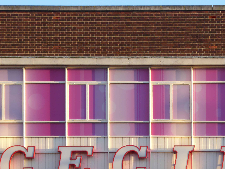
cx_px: 131
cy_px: 103
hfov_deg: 8.4
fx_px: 1534
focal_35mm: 236
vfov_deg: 6.3
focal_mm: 30.9
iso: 100
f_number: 5.6
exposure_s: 1/80
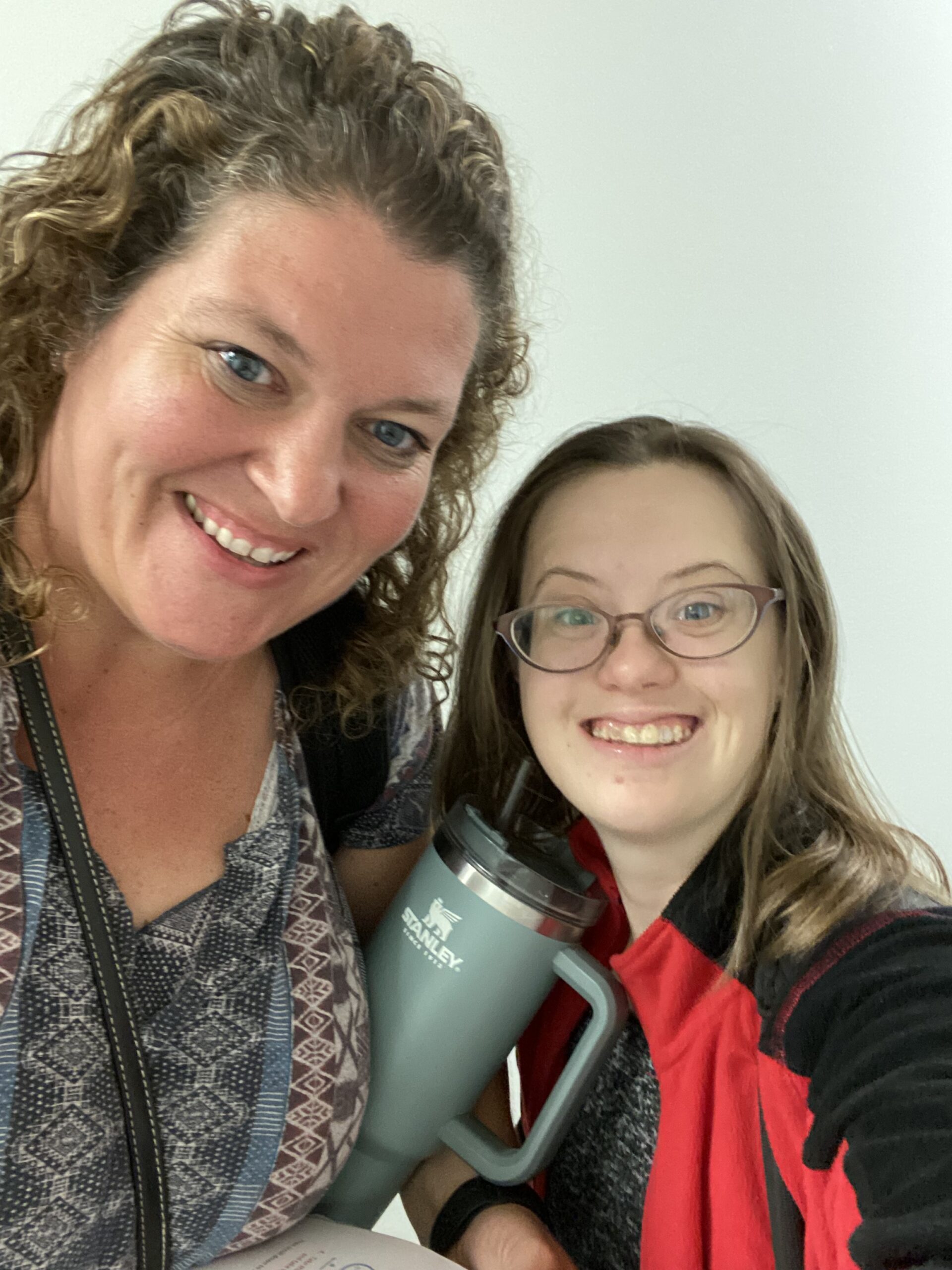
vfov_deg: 60.0
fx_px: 1100
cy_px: 635
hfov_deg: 46.8
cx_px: 476
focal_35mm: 30
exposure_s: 1/15
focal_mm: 2.71
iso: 640
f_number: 2.2
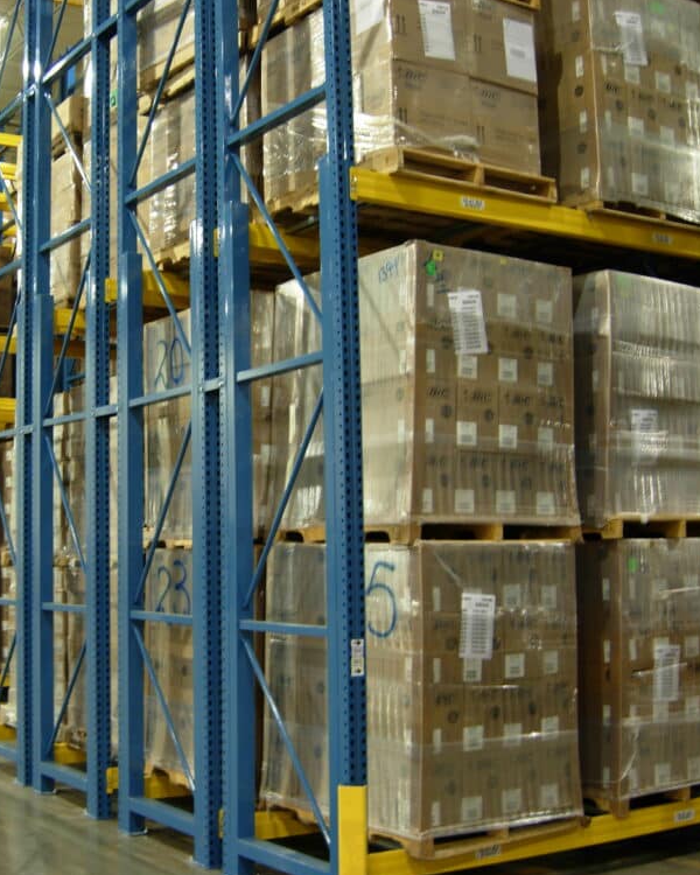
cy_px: 443
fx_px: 1243
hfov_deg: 31.0
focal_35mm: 48
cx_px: 192
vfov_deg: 38.8
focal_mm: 7.5
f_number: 2.7
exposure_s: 1/4
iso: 66
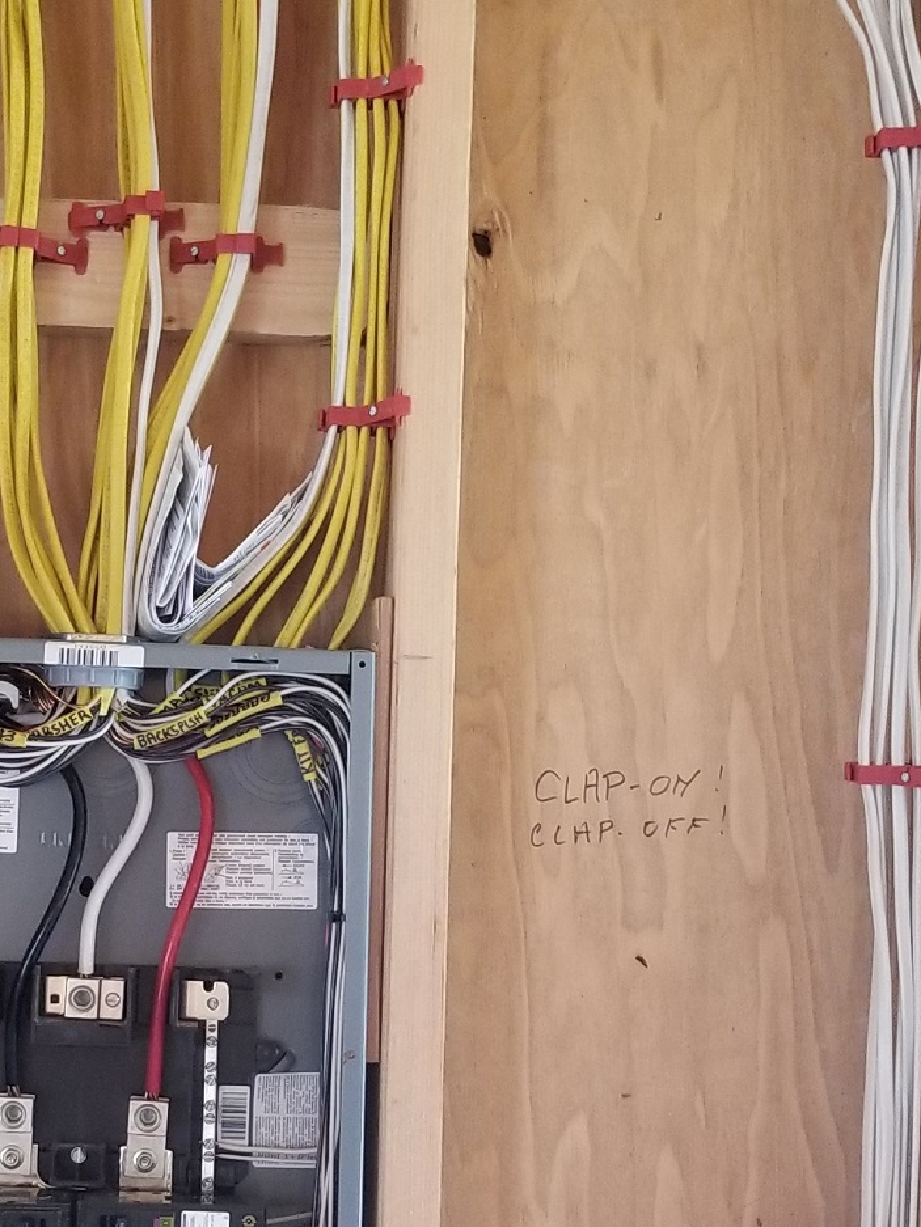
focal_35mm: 71
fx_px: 2518
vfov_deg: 27.3
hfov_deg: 20.5
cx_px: 168
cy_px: 756
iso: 200
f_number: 1.7
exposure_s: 1/60
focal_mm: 4.25
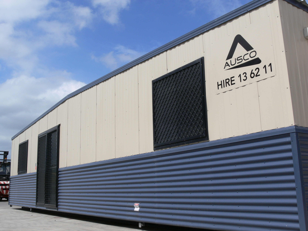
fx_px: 329
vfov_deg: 38.7
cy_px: 116
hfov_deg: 50.1
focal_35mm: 37
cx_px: 154
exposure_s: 1/400
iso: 80
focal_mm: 7.9
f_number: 7.1
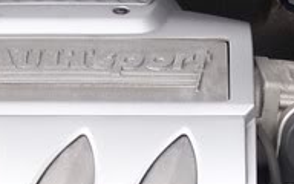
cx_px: 228
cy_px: 225
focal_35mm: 168
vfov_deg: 7.7
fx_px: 1346
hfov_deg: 12.4
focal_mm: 6.3
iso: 80
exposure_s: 1/45
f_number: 2.8
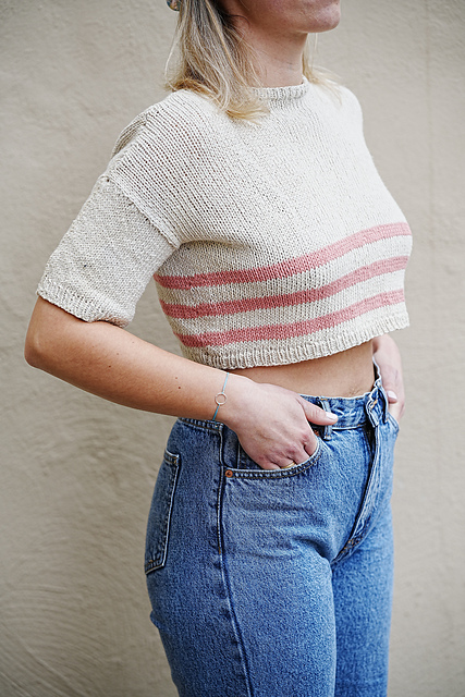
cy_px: 348
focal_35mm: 85
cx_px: 232
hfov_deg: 16.1
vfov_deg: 23.9
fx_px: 1646
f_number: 2.8
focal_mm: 85
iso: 160
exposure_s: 1/100
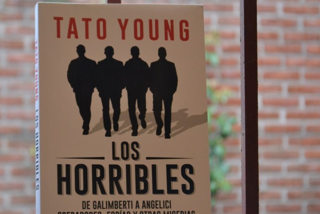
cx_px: 137
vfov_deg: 13.6
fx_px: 898
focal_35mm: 101
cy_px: 126
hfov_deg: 20.2
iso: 2200
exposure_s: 1/60
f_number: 5.6
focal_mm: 50
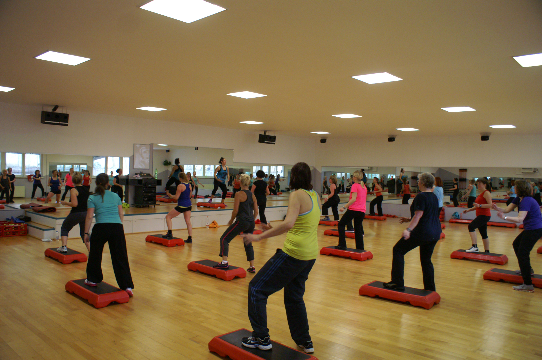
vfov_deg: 47.8
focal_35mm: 27
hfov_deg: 67.4
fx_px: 406
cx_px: 271
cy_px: 180
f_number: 3.5
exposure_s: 1/60
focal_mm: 18
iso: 800
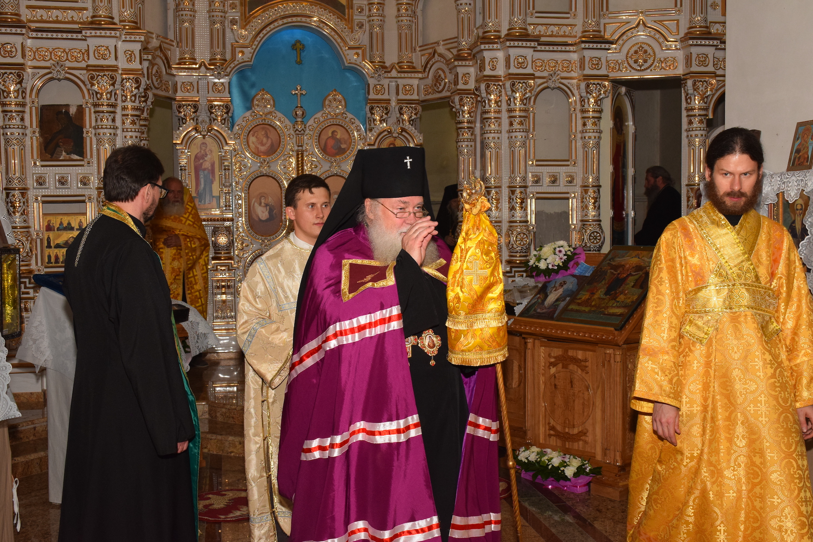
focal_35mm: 40
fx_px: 914
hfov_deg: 47.9
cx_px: 406
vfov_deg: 33.0
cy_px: 271
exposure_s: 1/80
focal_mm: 27
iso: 1250
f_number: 8
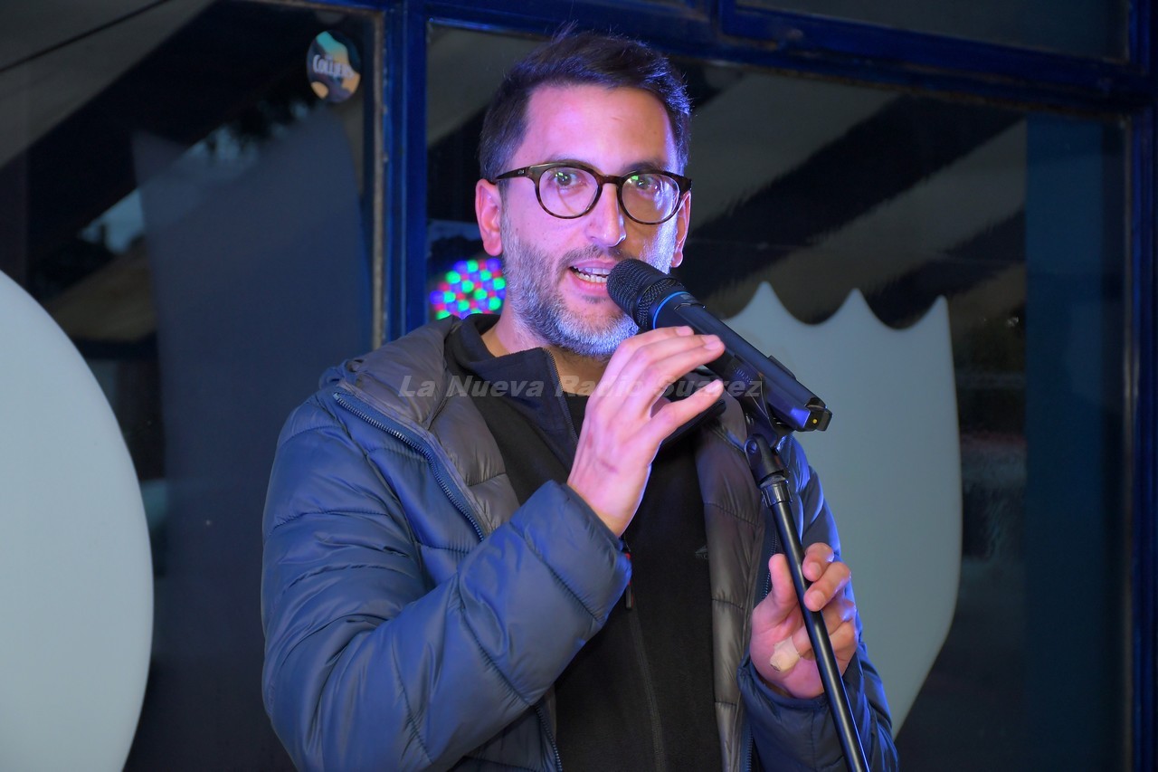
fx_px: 3184
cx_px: 579
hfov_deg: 20.6
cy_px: 386
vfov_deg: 13.8
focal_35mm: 99
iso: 500
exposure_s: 1/200
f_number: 5
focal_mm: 66
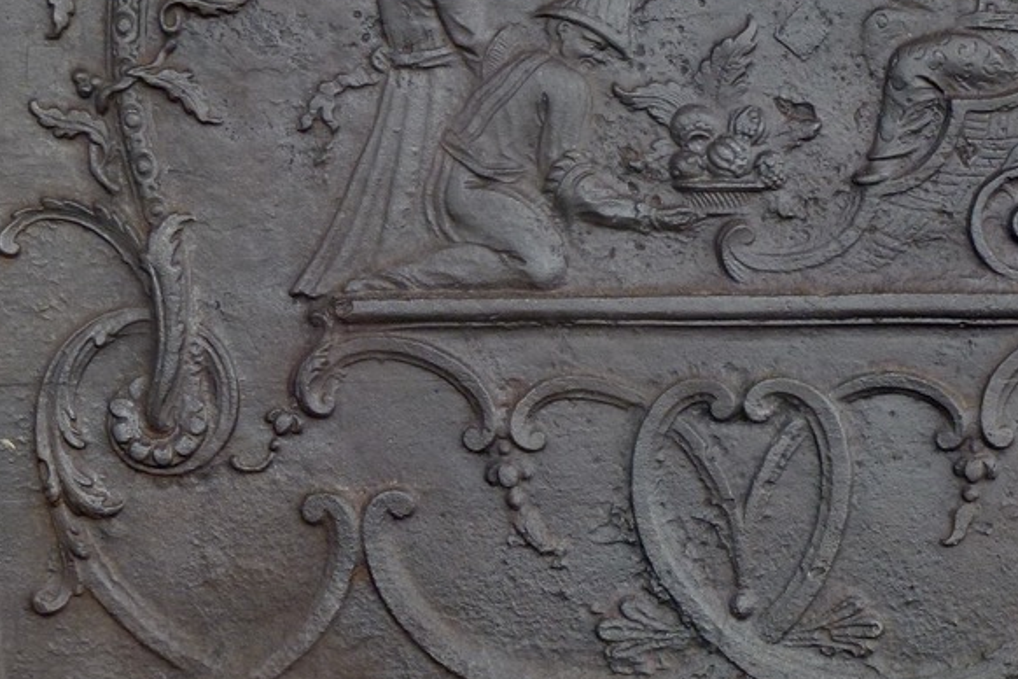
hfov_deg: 19.4
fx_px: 2969
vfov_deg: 13.0
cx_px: 733
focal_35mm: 105
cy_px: 145
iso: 125
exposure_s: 1/80
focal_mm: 8.7
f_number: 4.1
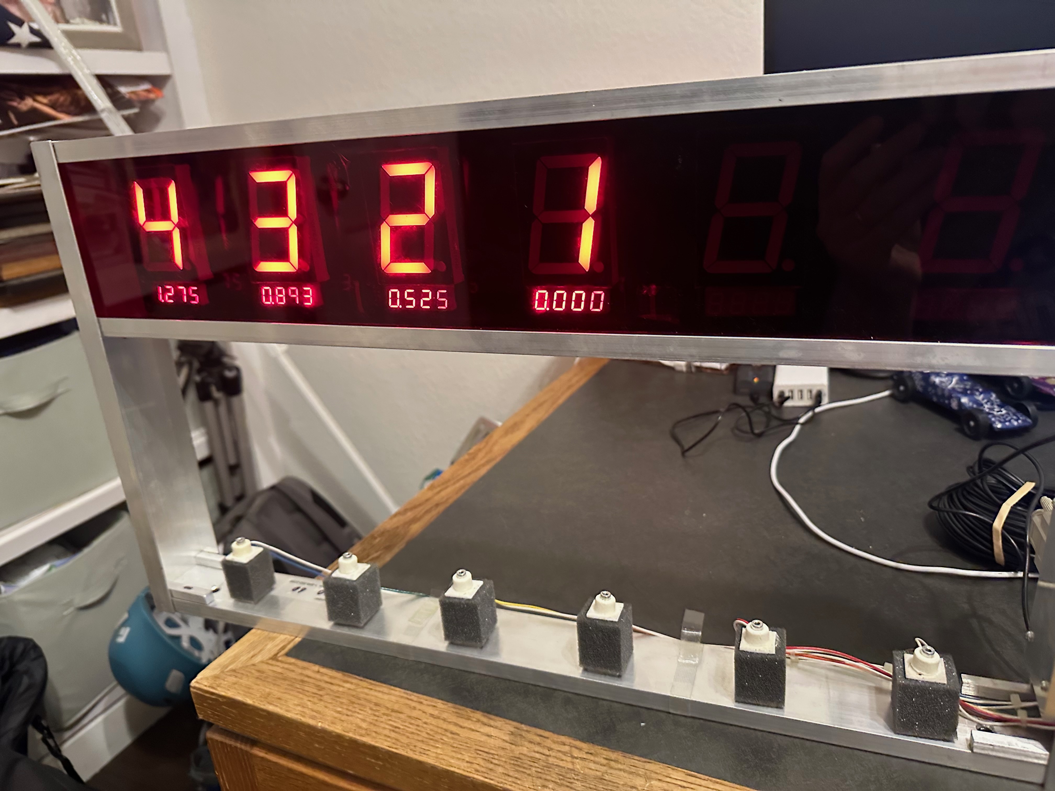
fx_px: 731
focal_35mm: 24
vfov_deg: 56.8
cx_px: 528
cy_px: 396
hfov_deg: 71.6
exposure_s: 1/40
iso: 640
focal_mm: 6.86
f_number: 1.78
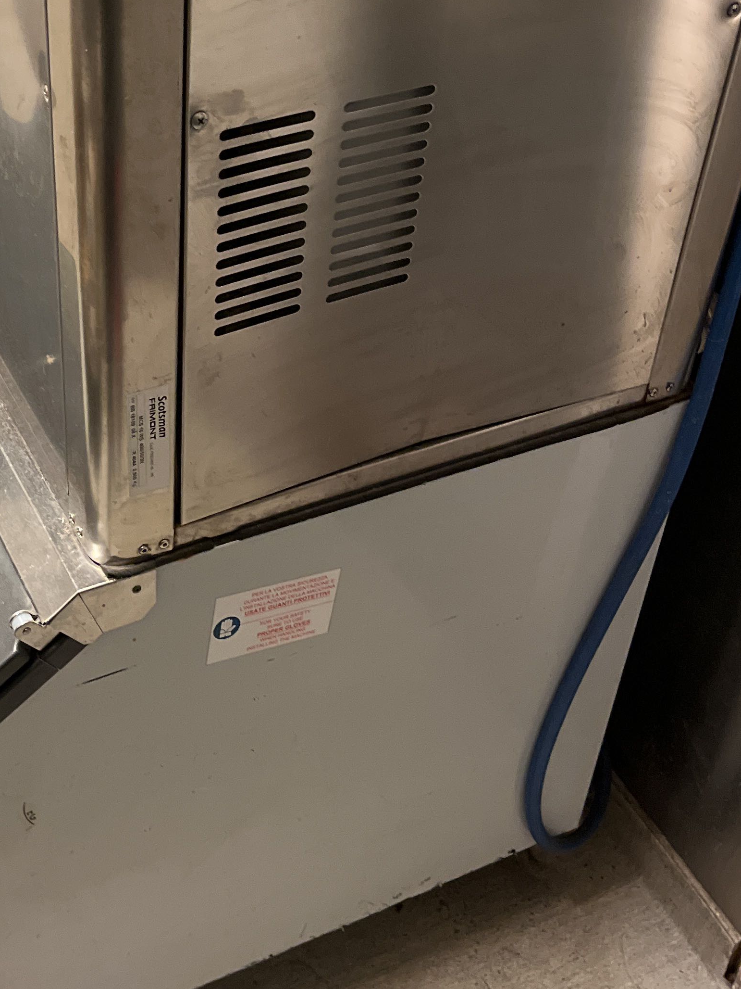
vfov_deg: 37.2
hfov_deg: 28.1
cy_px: 342
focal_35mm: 51
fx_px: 1456
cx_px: 172
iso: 500
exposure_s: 1/33
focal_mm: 5.1
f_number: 1.6
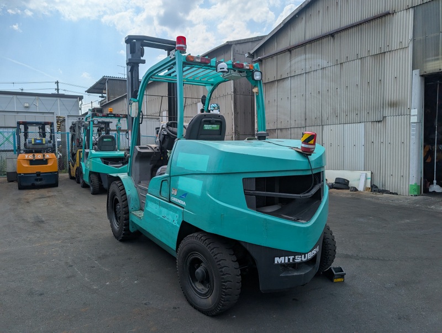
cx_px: 221
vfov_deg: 57.0
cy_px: 166
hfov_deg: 71.5
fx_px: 307
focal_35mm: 24
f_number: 1.68
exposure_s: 1/1869
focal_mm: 6.9
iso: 19
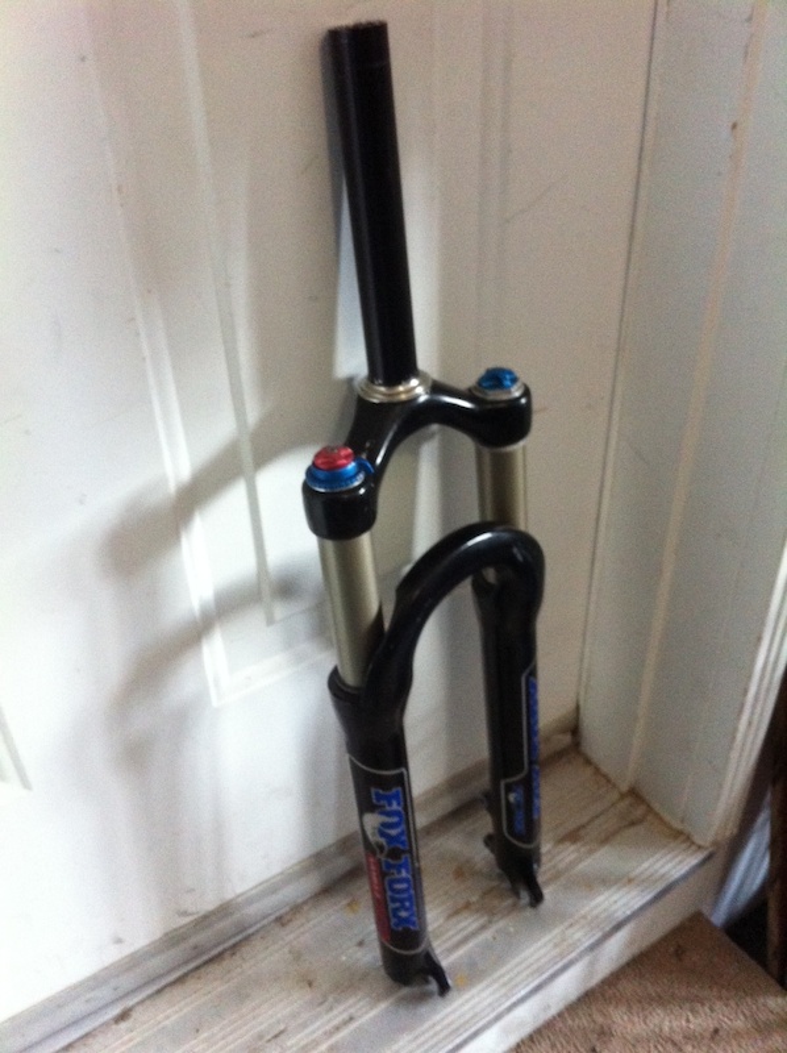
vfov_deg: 52.7
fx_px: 1063
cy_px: 526
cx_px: 394
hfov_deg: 40.6
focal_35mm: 35
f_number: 2.8
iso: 320
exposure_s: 1/15
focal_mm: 3.85
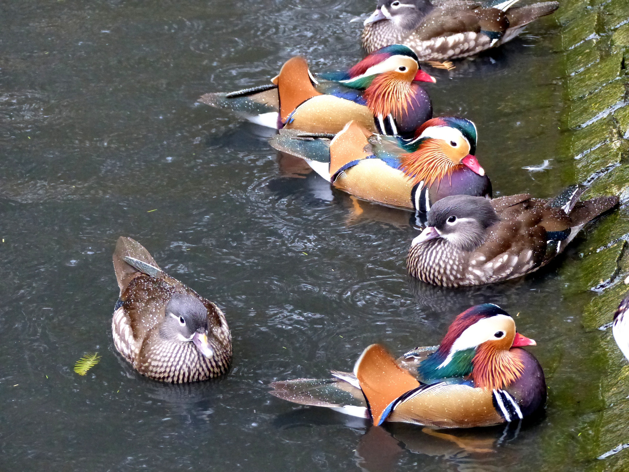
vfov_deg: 8.9
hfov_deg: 11.8
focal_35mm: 167
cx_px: 314
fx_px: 3035
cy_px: 236
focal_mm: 30.1
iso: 800
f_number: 2.8
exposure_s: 1/100
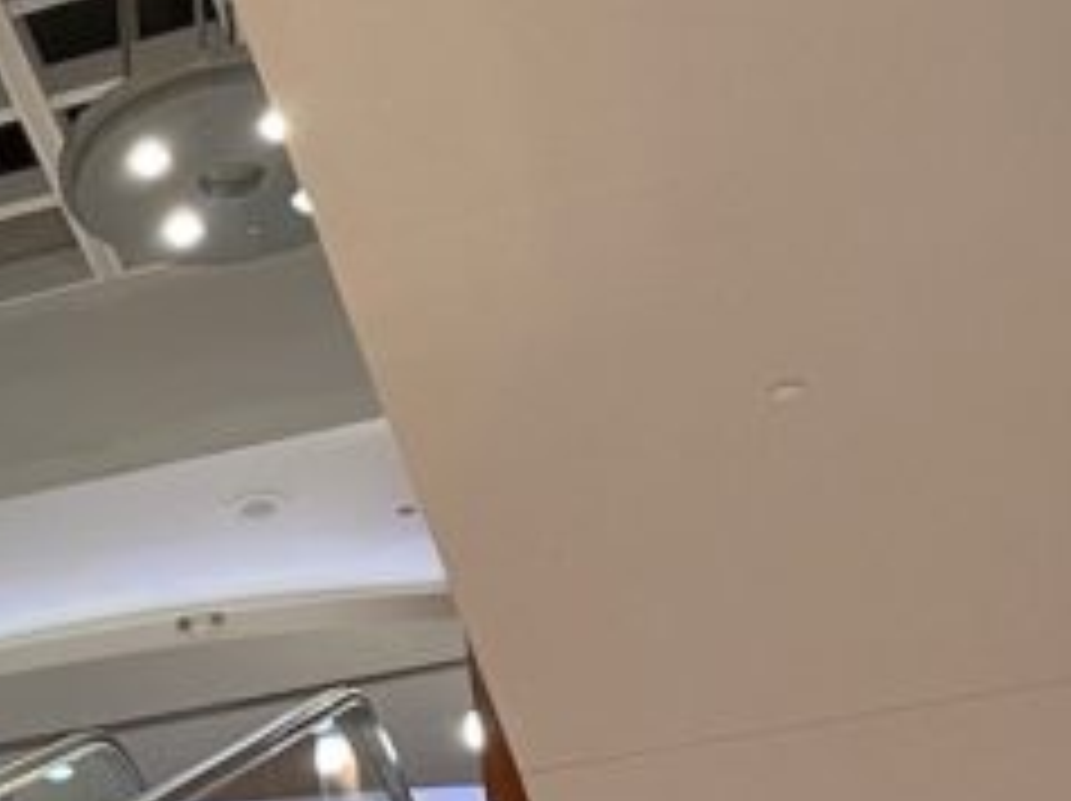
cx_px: -724
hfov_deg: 15.6
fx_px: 3462
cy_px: 927
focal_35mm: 112
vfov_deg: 12.9
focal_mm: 5.1
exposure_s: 1/40
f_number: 1.6
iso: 400
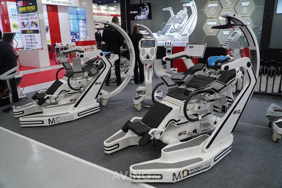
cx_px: 141
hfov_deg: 67.4
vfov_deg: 47.9
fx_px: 211
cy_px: 94
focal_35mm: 27
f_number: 4
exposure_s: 1/160
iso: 800
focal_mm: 18
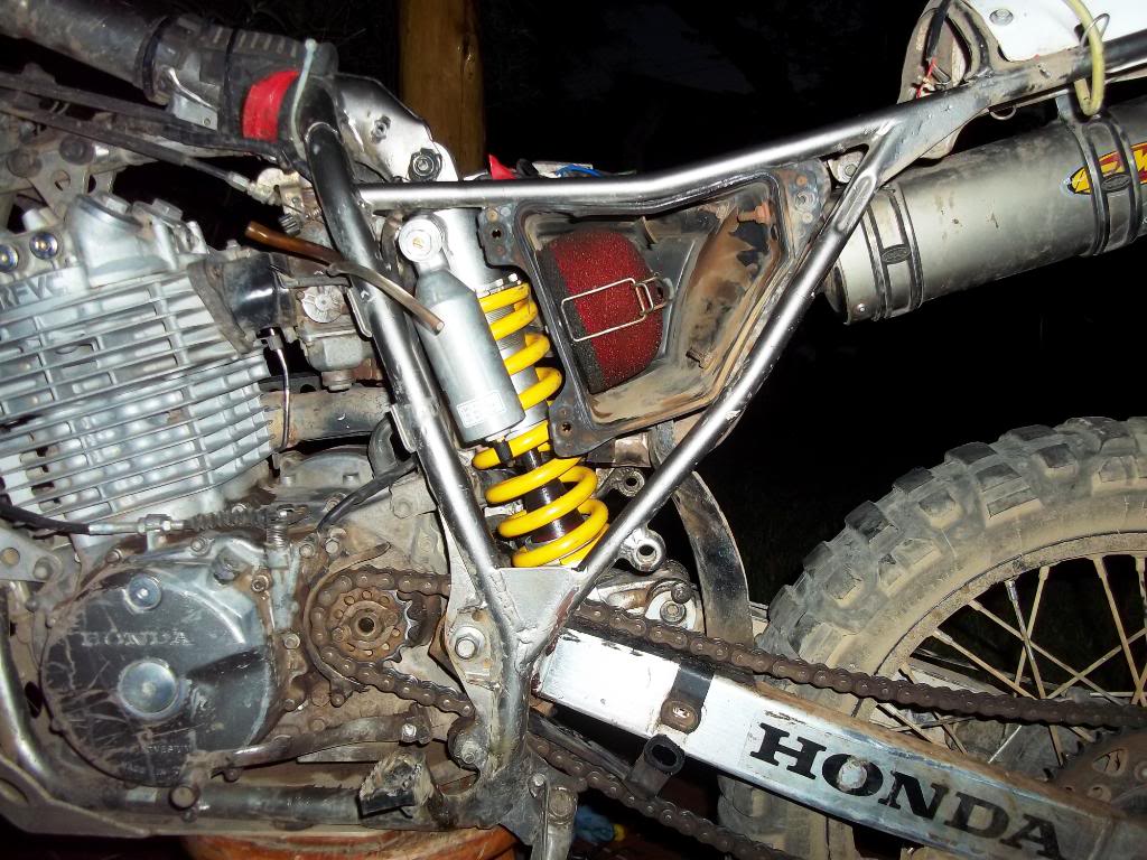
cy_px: 430
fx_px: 1060
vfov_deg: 44.2
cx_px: 574
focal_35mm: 32
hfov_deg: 56.8
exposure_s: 1/30
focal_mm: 5.7
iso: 80
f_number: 2.9
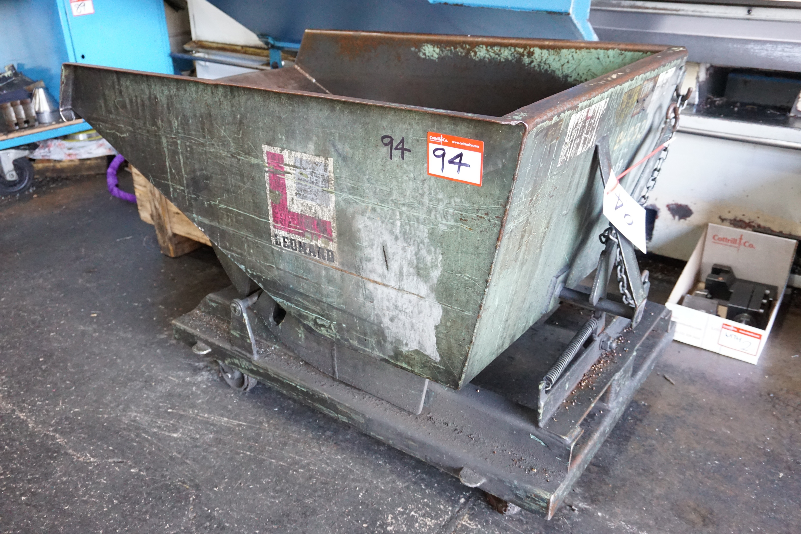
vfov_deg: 43.6
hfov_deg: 61.9
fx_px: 667
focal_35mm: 30
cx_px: 400
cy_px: 267
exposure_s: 1/100
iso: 3200
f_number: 4
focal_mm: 20
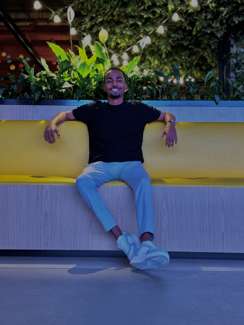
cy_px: 162
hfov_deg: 28.0
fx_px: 489
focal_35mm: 52
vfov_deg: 36.8
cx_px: 122
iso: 160
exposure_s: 1/33
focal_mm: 5.96
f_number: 1.6
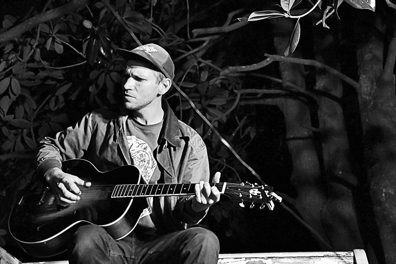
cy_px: 132
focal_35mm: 75
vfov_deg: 18.2
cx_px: 198
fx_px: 825
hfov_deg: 27.0
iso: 2500
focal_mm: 50
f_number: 4.8
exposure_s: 1/30
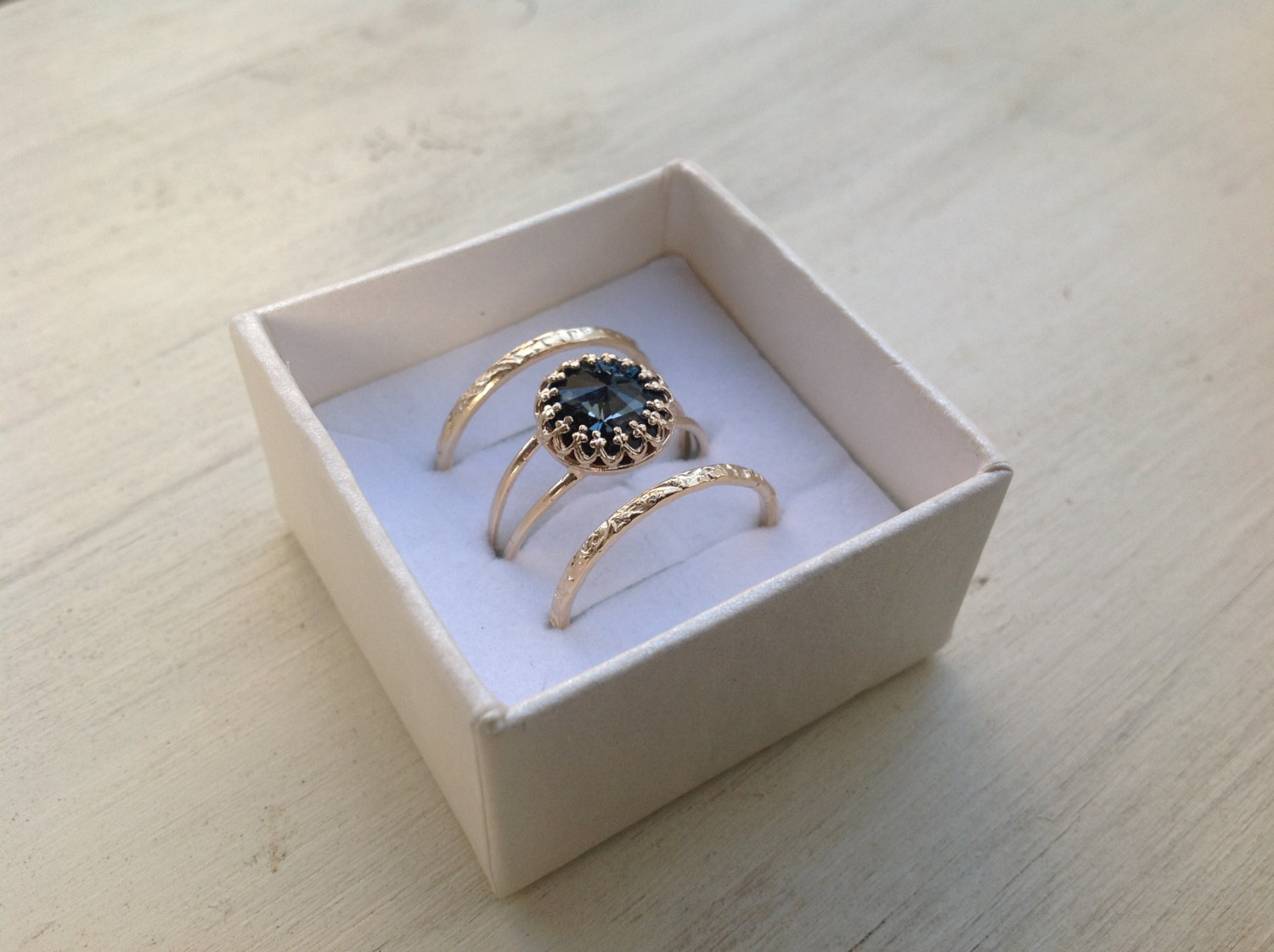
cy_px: 476
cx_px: 637
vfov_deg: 40.6
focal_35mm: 35
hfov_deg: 52.7
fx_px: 1286
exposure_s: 1/188
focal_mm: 4.28
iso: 50
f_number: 2.4
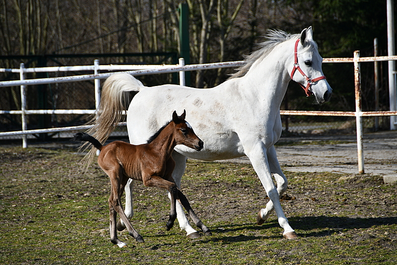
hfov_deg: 6.9
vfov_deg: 4.6
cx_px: 198
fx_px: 3307
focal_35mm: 300
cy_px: 132
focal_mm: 200
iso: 100
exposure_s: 1/800
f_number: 5.6
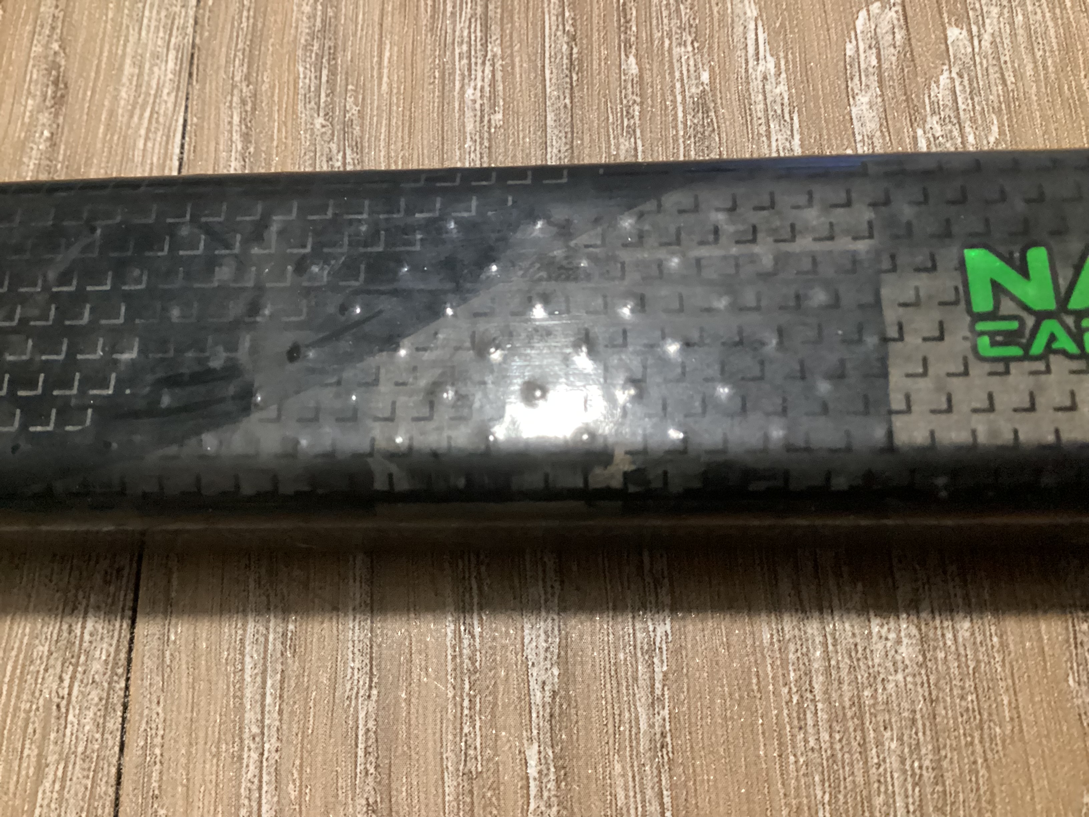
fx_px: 975
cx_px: 544
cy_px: 408
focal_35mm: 31
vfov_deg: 45.4
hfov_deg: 58.4
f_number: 2.4
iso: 800
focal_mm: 3.3
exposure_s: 1/20
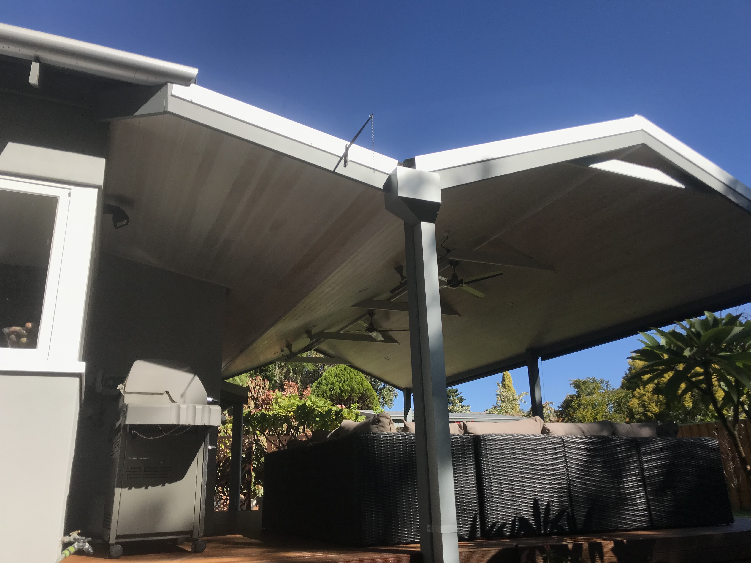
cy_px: 282
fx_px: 607
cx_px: 376
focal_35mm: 28
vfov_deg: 49.7
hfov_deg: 63.4
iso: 20
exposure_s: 1/2283
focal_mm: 3.99
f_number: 1.8
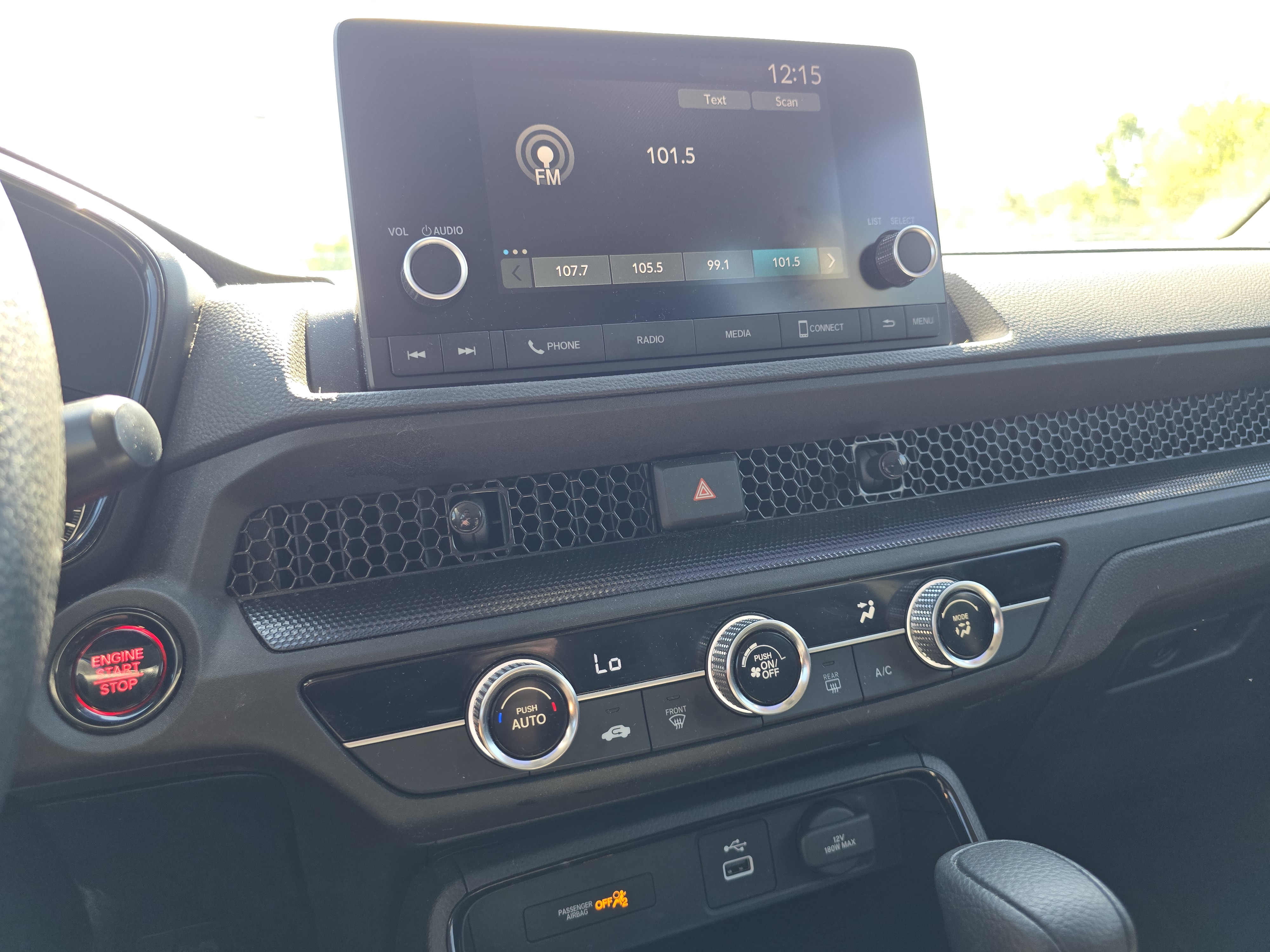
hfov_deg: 73.9
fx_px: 844
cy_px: 476
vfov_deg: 58.9
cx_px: 635
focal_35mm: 23
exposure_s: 1/180
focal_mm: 6.3
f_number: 1.7
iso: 125
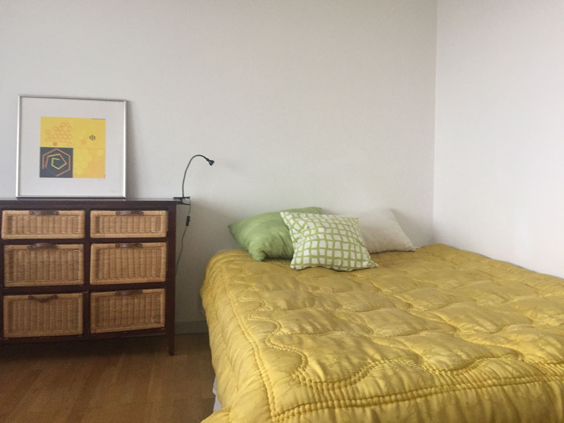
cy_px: 212
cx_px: 282
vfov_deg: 48.2
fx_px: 472
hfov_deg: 61.7
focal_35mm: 29
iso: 250
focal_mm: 4.15
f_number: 2.2
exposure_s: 1/33
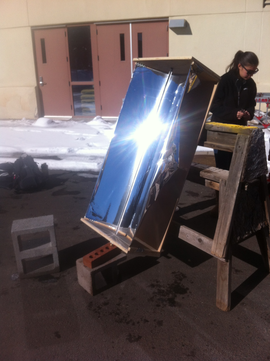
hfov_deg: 40.6
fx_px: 365
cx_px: 135
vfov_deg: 52.7
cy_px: 180
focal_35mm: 35
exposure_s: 1/2742
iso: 80
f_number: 2.8
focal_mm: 3.85
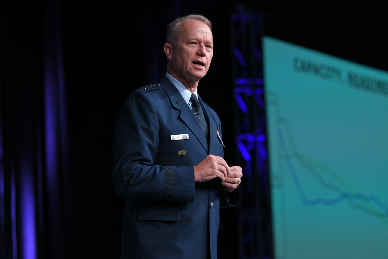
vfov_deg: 8.3
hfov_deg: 12.5
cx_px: 194
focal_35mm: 165
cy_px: 130
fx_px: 1778
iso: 800
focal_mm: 110
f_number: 2.8
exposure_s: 1/500
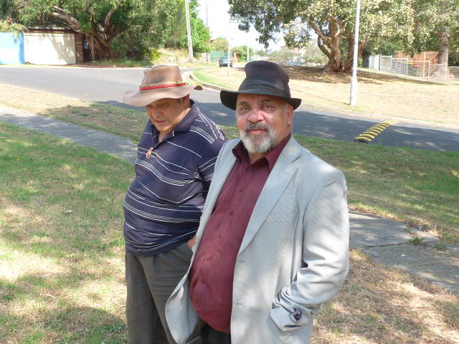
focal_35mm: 49
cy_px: 172
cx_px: 230
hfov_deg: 38.9
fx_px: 650
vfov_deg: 29.7
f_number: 4
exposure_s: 1/160
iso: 100
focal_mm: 4.8
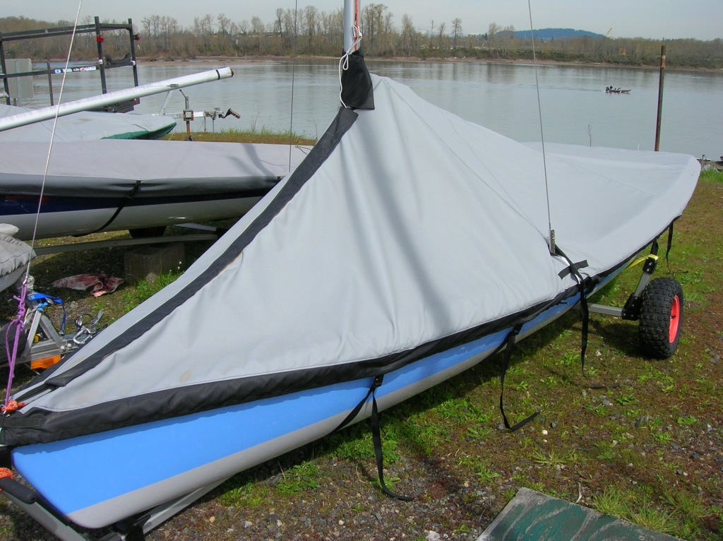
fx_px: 709
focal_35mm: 34
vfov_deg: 41.7
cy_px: 270
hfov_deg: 54.0
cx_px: 362
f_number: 4.9
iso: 50
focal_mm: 5.7
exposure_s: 1/428
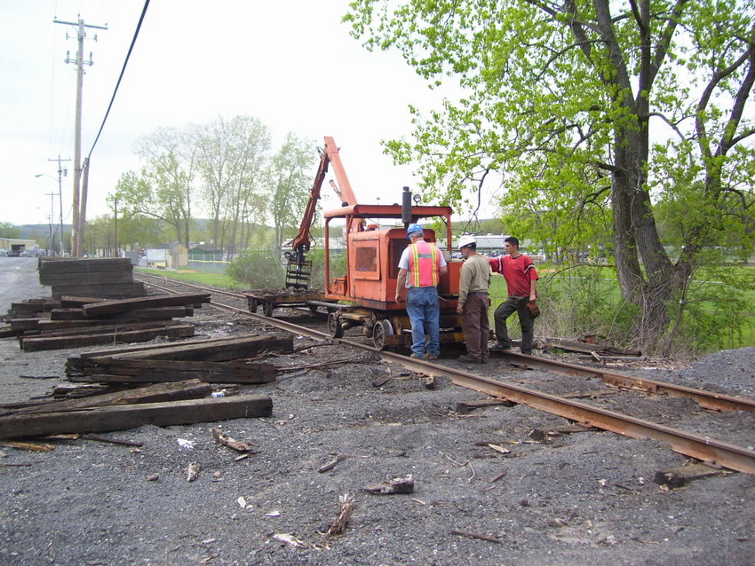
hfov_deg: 50.1
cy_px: 283
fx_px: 807
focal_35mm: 37
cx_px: 378
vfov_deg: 38.7
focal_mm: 6
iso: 80
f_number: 2.7
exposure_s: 1/350
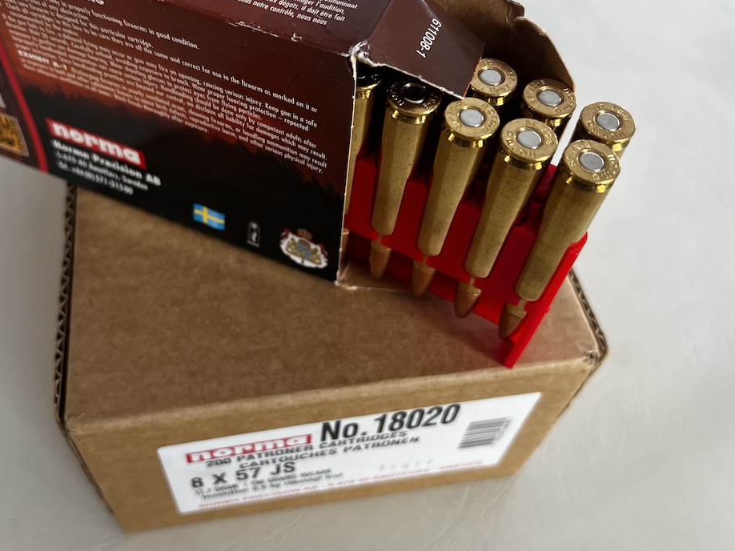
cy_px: 229
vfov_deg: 41.6
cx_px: 318
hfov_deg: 53.8
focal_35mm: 34
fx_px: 722
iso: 80
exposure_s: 1/121
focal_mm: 5.7
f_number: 1.5
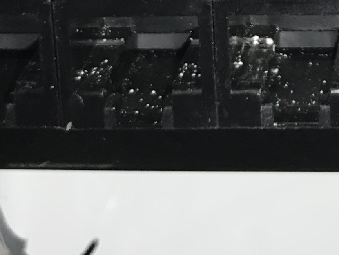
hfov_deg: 13.9
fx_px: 1332
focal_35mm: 136
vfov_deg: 10.1
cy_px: -253
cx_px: 444
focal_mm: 3.99
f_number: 1.8
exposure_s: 1/383
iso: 20
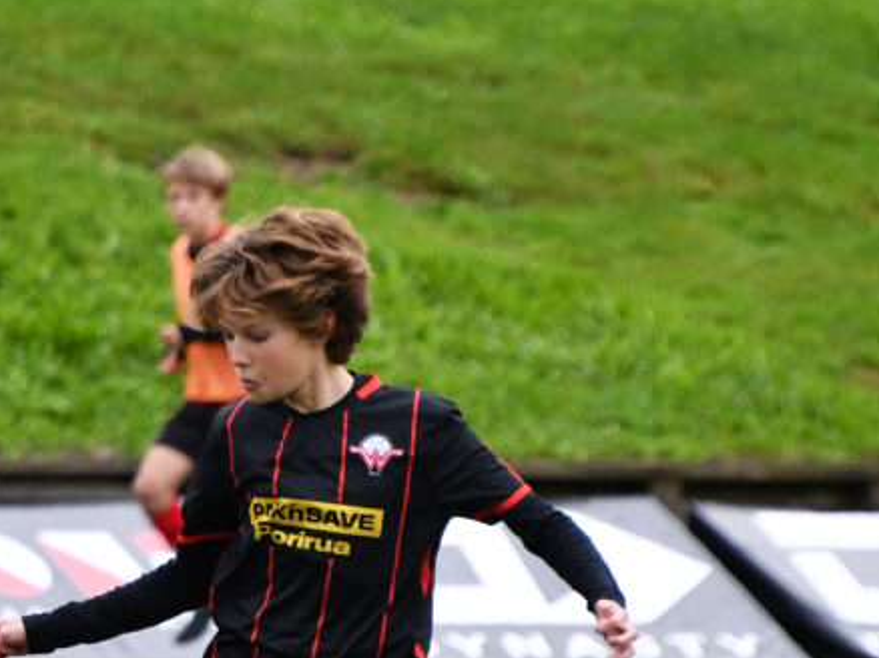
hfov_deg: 1.8
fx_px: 27765
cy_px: 588
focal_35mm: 1094
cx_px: 8
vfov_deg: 1.4
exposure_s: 1/1600
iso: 1400
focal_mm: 240
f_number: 6.3
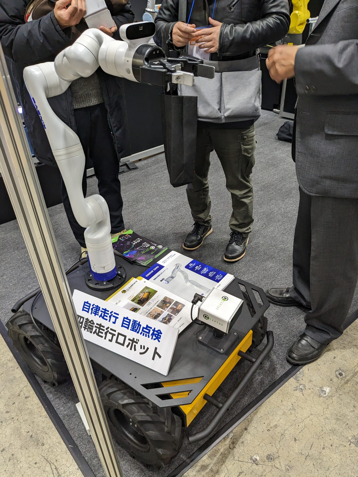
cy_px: 238
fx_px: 372
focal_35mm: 27
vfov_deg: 65.3
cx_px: 179
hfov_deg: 51.4
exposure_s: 1/99.9
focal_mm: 4.38
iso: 110
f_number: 1.73
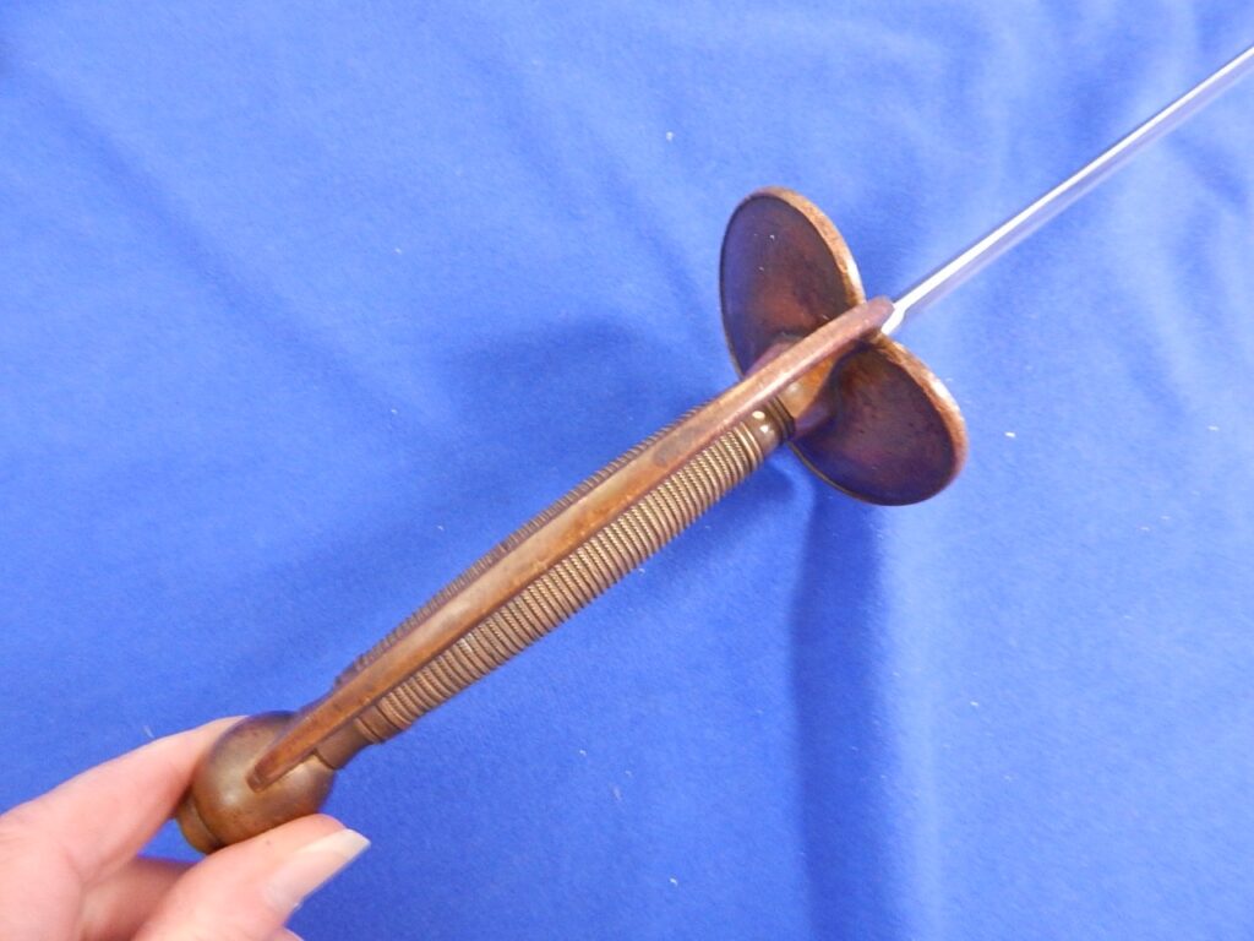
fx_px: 797
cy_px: 470
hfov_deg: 76.4
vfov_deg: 61.1
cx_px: 627
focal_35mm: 22
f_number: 3
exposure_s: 1/8
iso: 450
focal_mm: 4
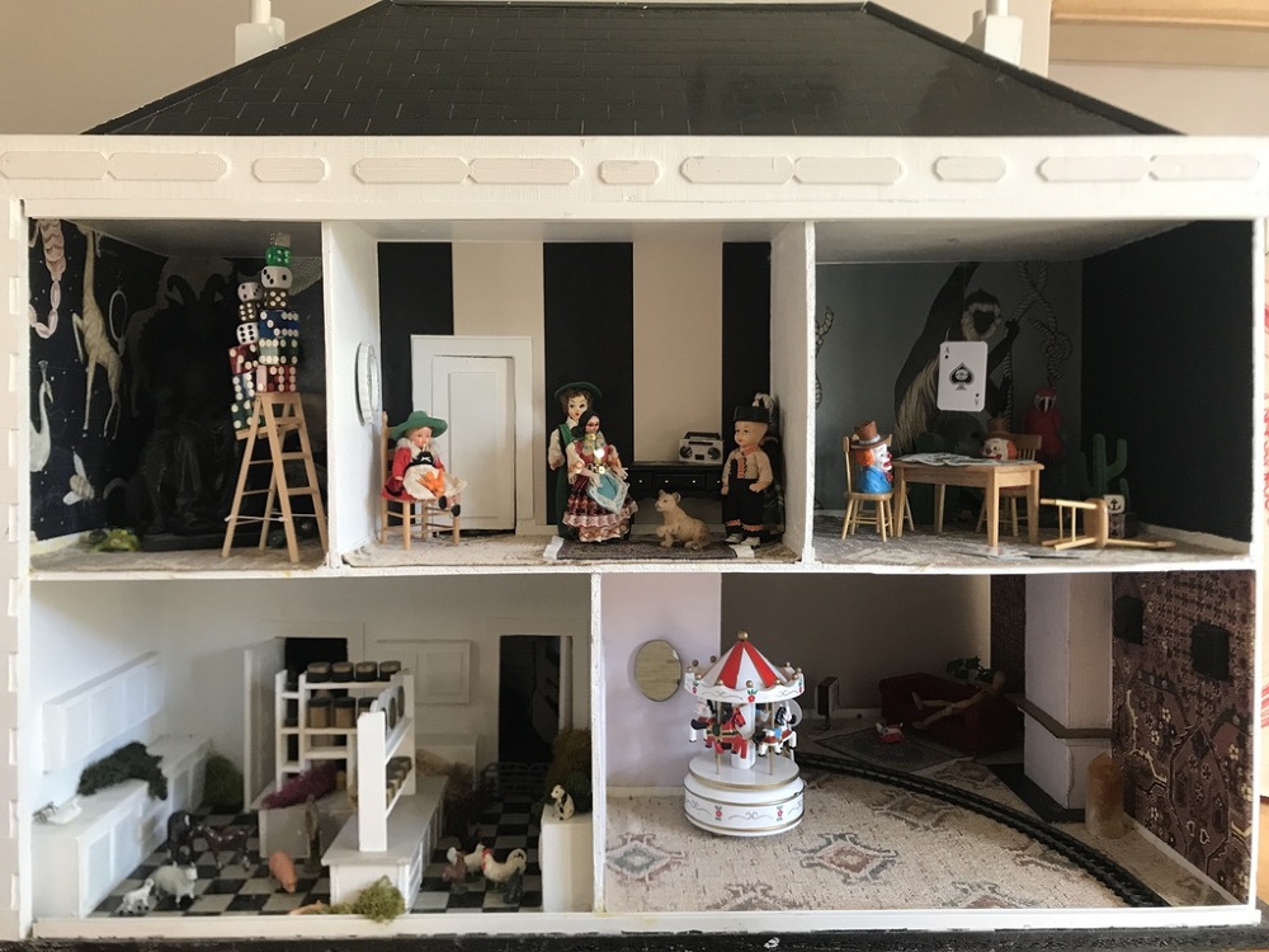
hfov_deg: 63.4
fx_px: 1026
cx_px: 634
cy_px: 476
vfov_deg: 49.7
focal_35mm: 28
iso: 40
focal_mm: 3.99
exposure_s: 1/33
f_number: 1.8
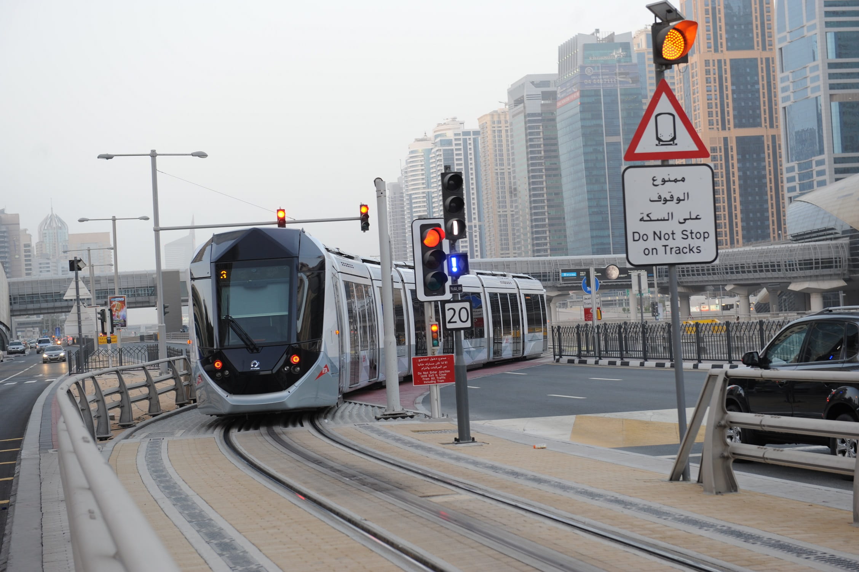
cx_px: 430
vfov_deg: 19.4
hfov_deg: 28.9
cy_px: 286
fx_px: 1669
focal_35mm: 70
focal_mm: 70
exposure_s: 1/100
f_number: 5
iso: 400
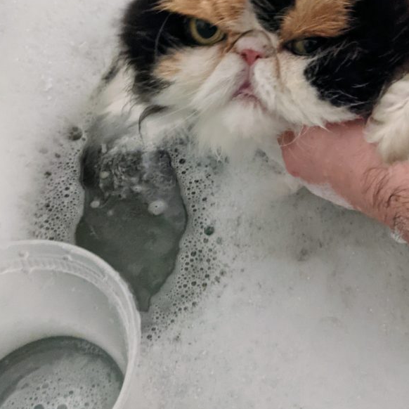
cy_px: 138
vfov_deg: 39.6
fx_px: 561
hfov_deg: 40.0
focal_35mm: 42
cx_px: 232
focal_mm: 4.38
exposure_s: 1/40
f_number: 1.73
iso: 2323
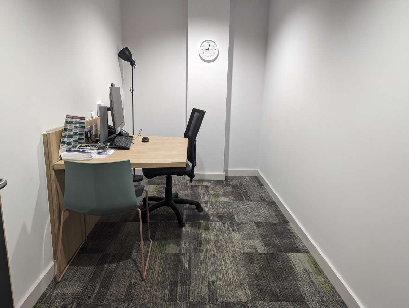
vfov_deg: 56.9
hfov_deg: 71.5
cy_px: 154
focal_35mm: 24
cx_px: 204
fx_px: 284
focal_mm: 6.81
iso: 225
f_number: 1.85
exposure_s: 1/100
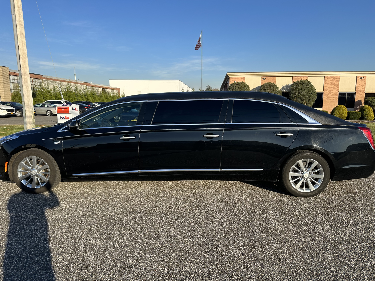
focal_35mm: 24
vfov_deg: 56.8
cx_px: 188
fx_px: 260
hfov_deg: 71.6
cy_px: 140
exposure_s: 1/2967
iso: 80
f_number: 1.78
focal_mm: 6.86
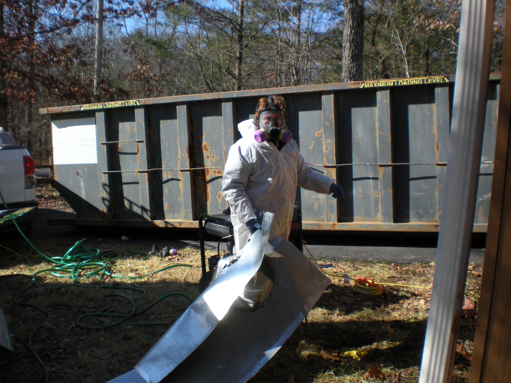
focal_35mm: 38
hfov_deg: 49.0
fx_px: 561
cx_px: 256
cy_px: 192
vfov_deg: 37.7
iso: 64
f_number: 4.6
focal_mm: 6.3
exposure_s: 1/242
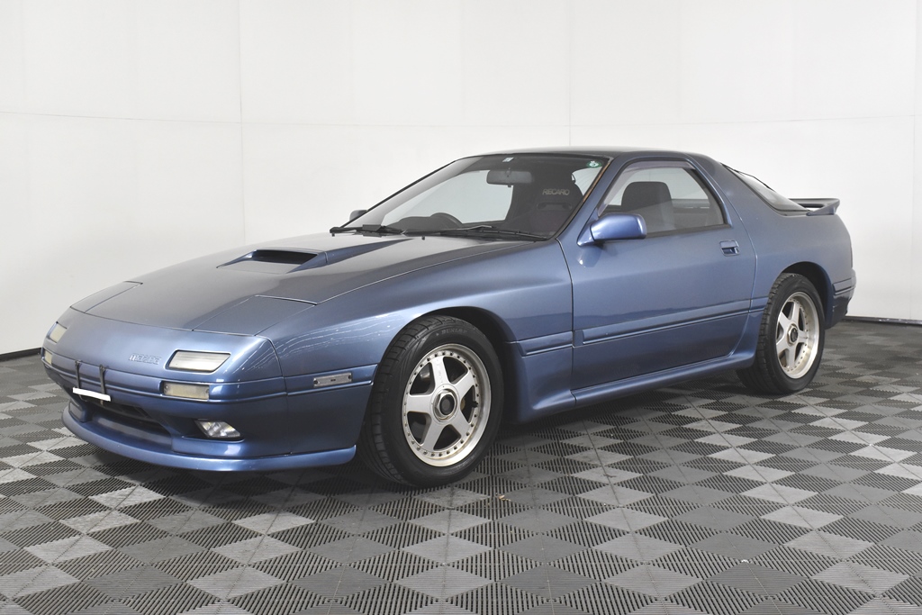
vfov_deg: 30.9
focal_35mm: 44
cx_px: 461
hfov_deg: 45.0
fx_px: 1114
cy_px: 308
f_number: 8
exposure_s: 1/250
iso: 1600
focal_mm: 29
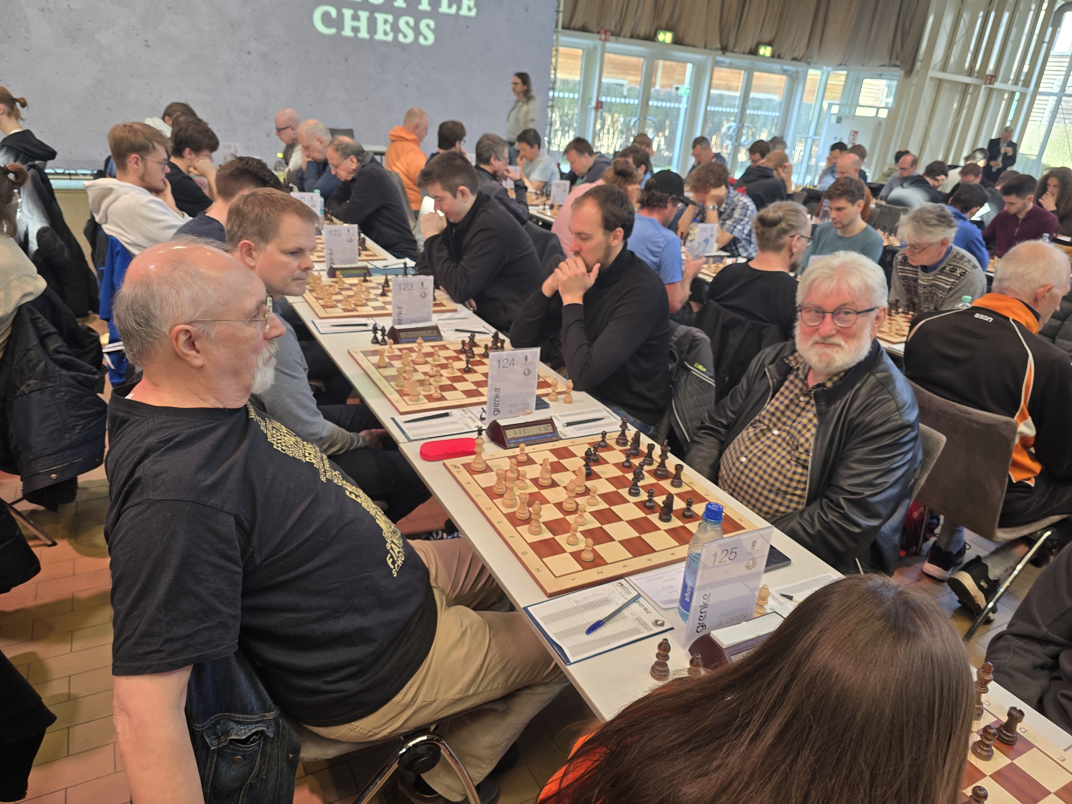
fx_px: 712
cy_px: 402
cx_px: 536
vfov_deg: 58.9
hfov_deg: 73.9
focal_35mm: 23
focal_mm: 6.3
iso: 80
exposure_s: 1/59
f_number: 1.7
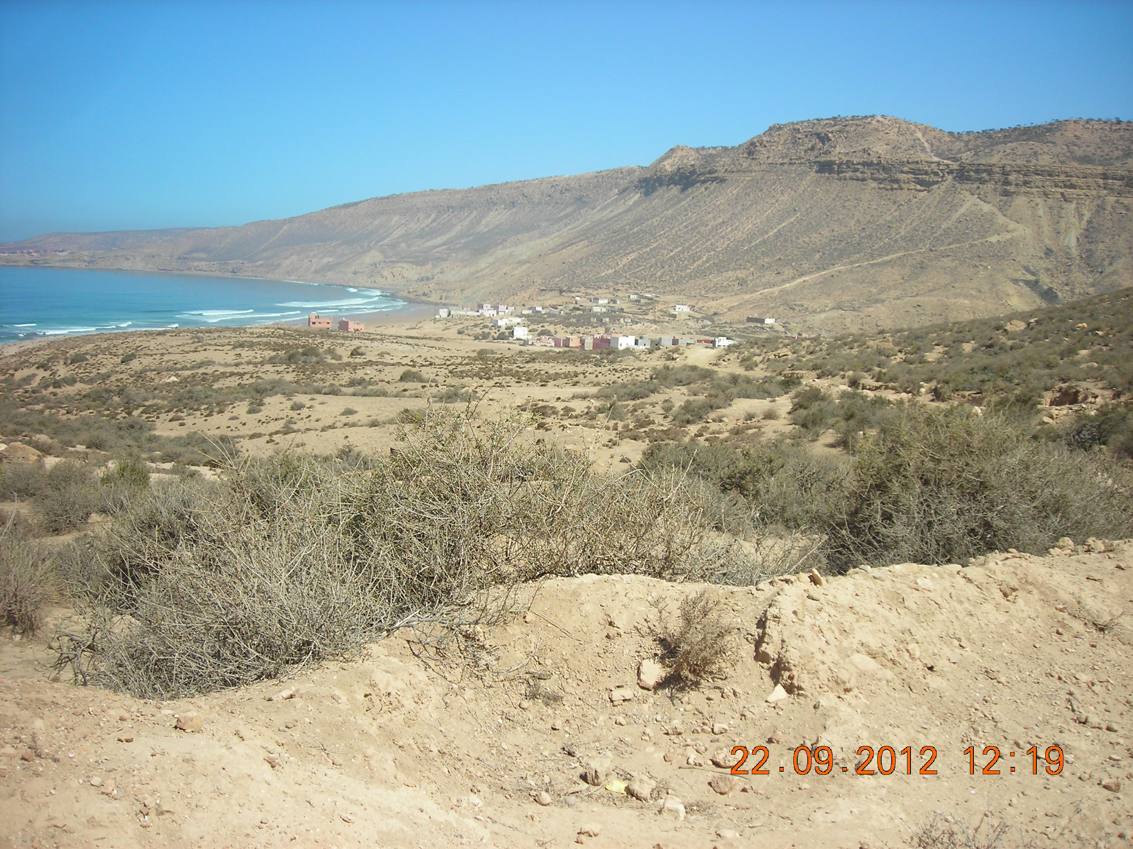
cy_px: 424
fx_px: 1244
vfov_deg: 37.7
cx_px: 566
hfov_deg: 49.0
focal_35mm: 38
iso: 50
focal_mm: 6.3
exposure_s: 1/186
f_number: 6.4
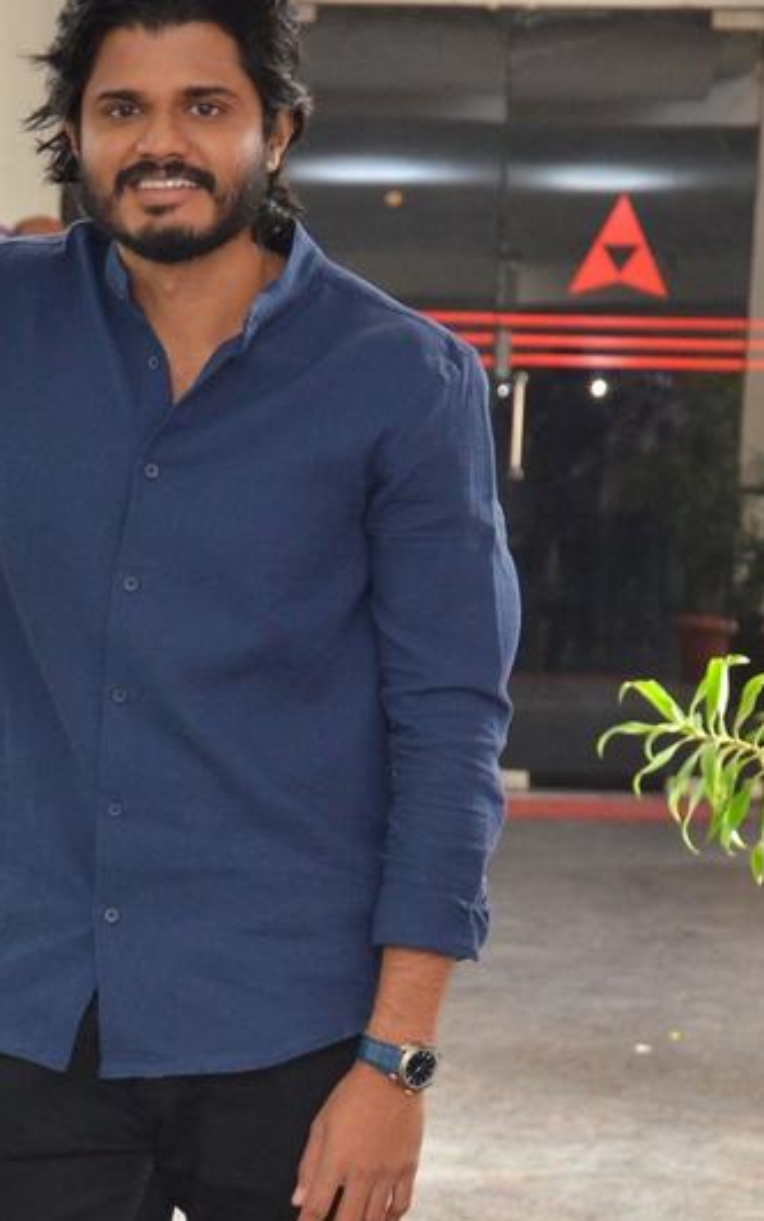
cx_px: 158
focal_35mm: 161
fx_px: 5358
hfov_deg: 8.1
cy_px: 1042
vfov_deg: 12.9
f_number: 5
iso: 1600
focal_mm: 52
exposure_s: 1/125
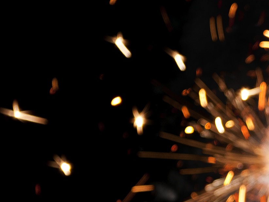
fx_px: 7096
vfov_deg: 1.6
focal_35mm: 913
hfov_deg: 2.2
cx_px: 652
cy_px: 323
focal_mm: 122
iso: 200
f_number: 5
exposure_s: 1/60
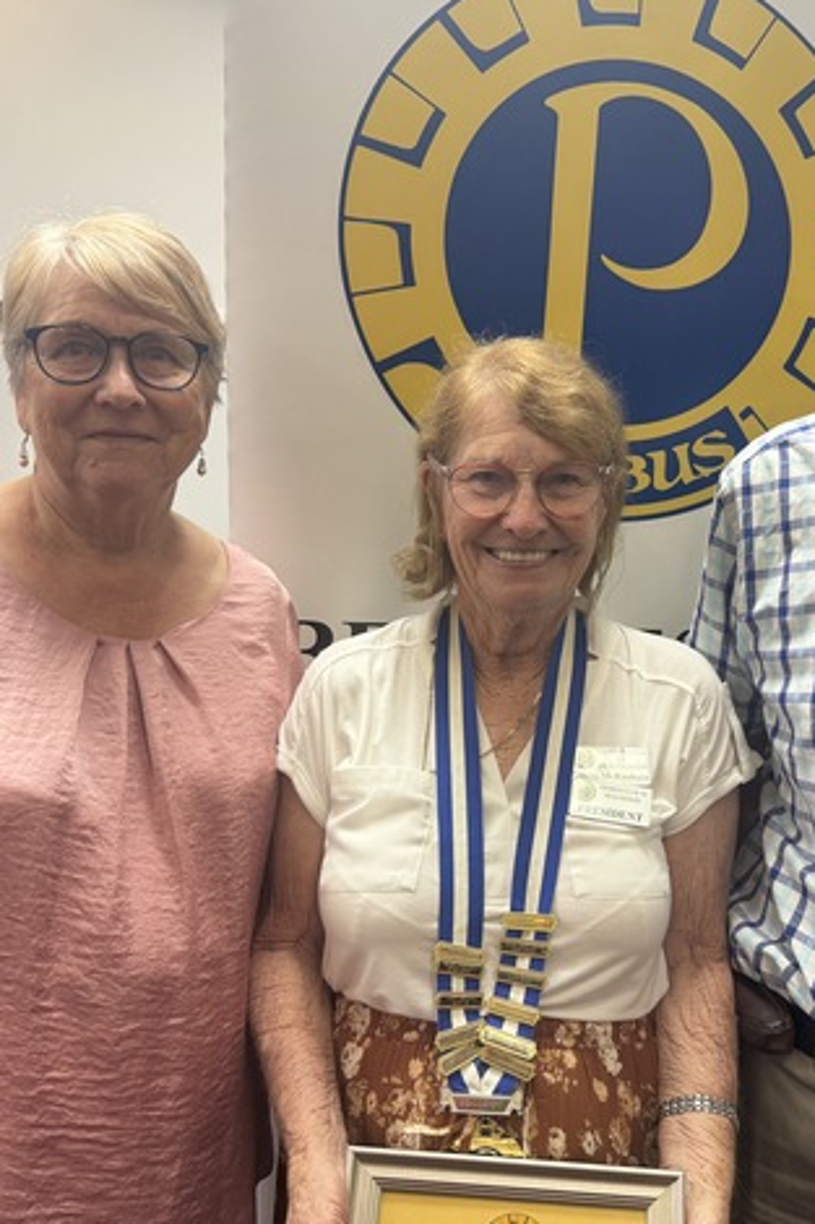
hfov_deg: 38.4
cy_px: 620
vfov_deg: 55.8
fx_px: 1155
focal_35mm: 34
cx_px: 542
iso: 200
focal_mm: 6.86
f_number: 1.78
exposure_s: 1/100
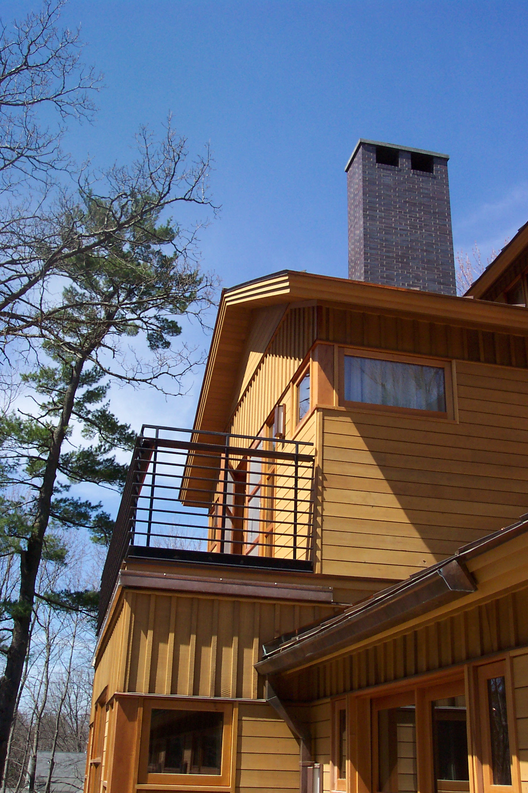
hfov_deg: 34.2
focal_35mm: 39
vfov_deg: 49.6
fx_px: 858
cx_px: 267
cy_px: 404
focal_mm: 8
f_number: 4.8
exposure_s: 1/500
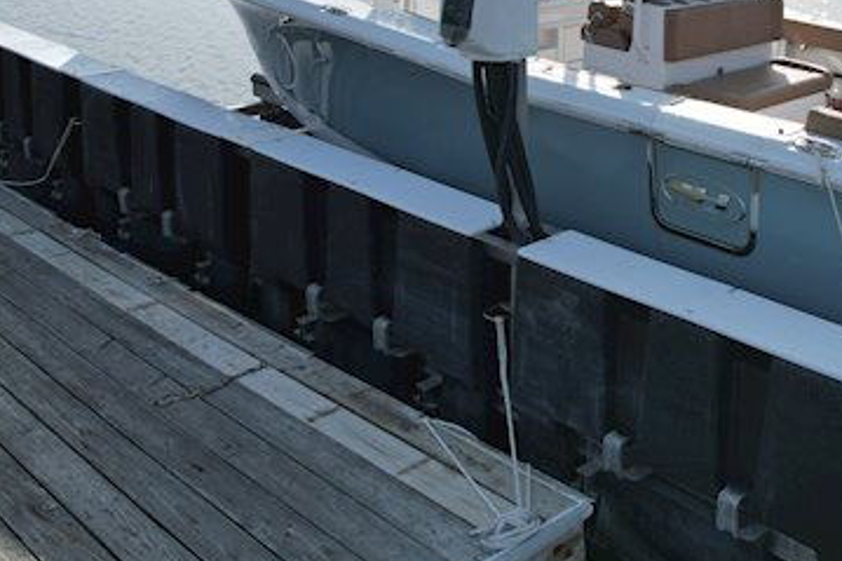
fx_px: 1075
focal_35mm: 46
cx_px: 612
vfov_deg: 28.7
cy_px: 122
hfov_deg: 41.7
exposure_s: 1/2500
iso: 100
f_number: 2.8
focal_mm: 8.38
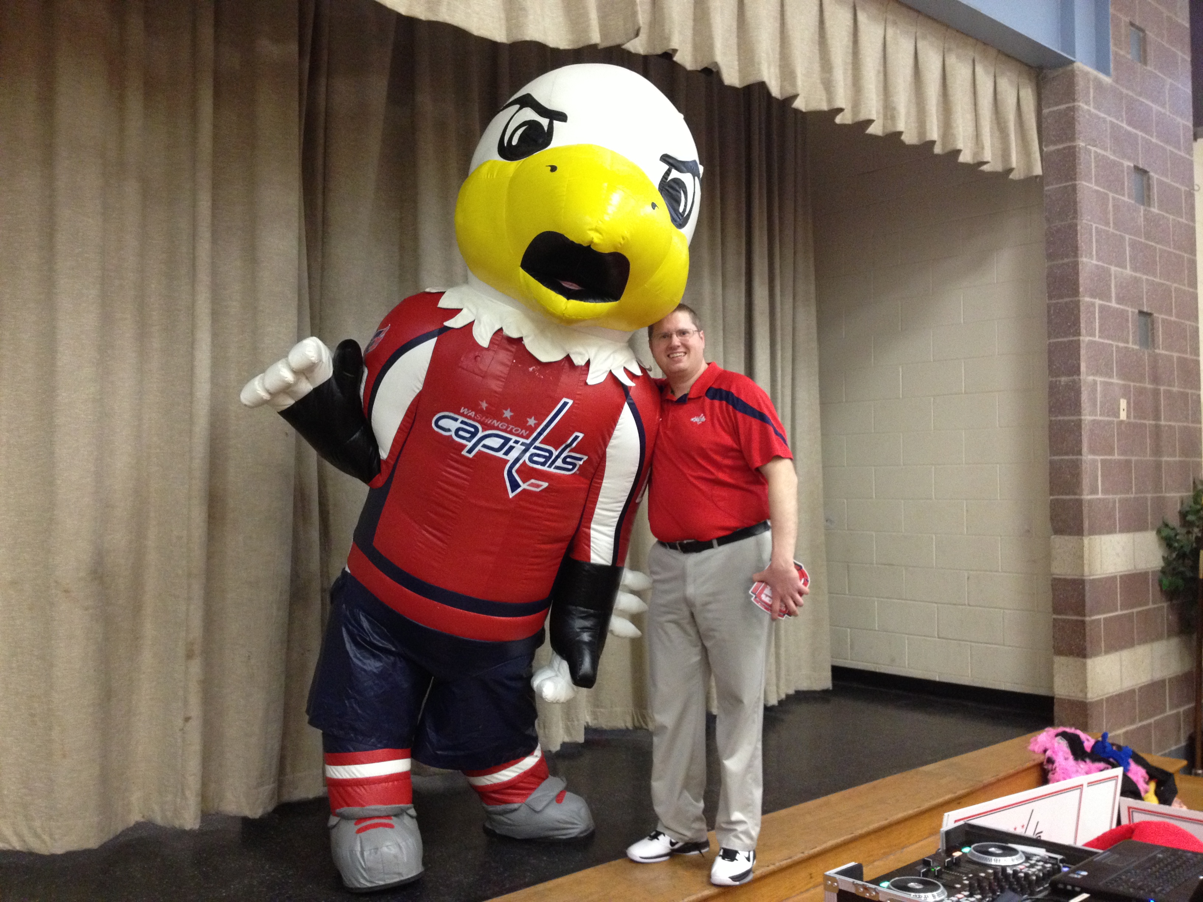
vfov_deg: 40.7
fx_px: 1216
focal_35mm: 35
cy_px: 451
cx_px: 602
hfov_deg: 52.6
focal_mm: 4.28
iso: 250
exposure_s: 1/20
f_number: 2.4
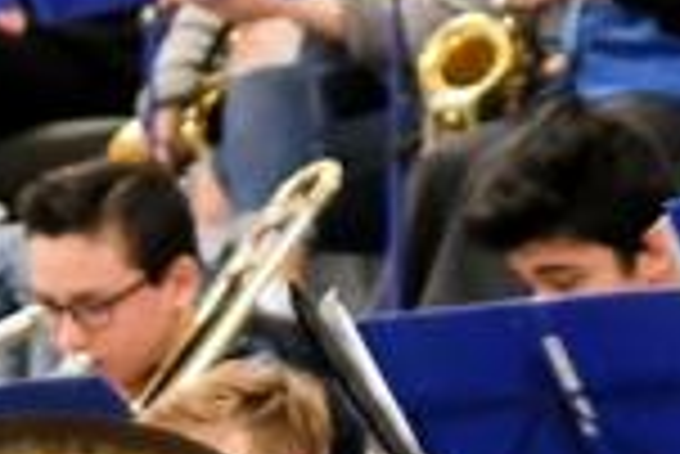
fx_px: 15125
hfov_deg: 2.6
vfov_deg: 1.7
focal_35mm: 800
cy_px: 737
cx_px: -612
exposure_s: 1/200
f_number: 2.8
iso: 3200
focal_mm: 70
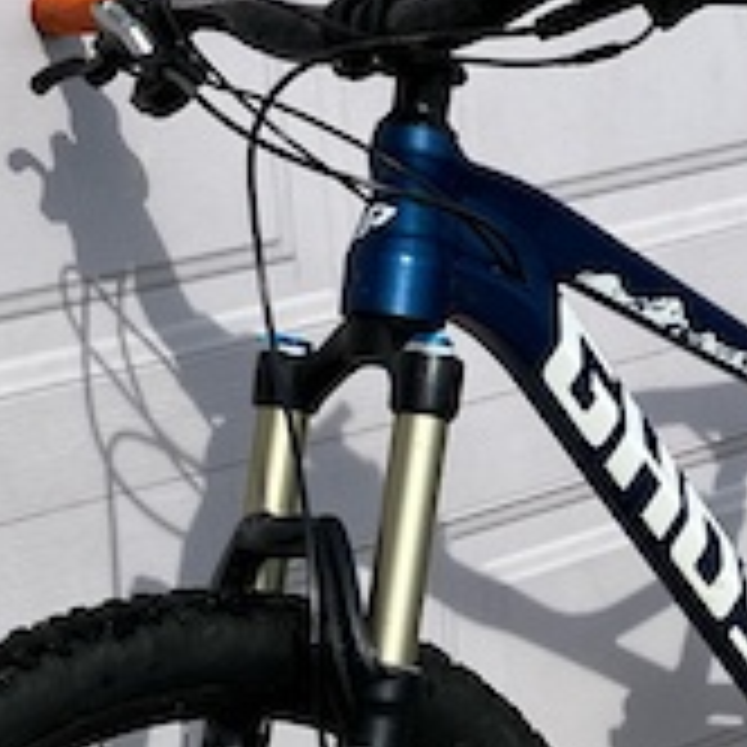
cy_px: 684
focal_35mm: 119
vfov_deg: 14.5
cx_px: 670
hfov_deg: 14.5
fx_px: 2905
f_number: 1.8
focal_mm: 3.99
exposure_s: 1/2208
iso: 32
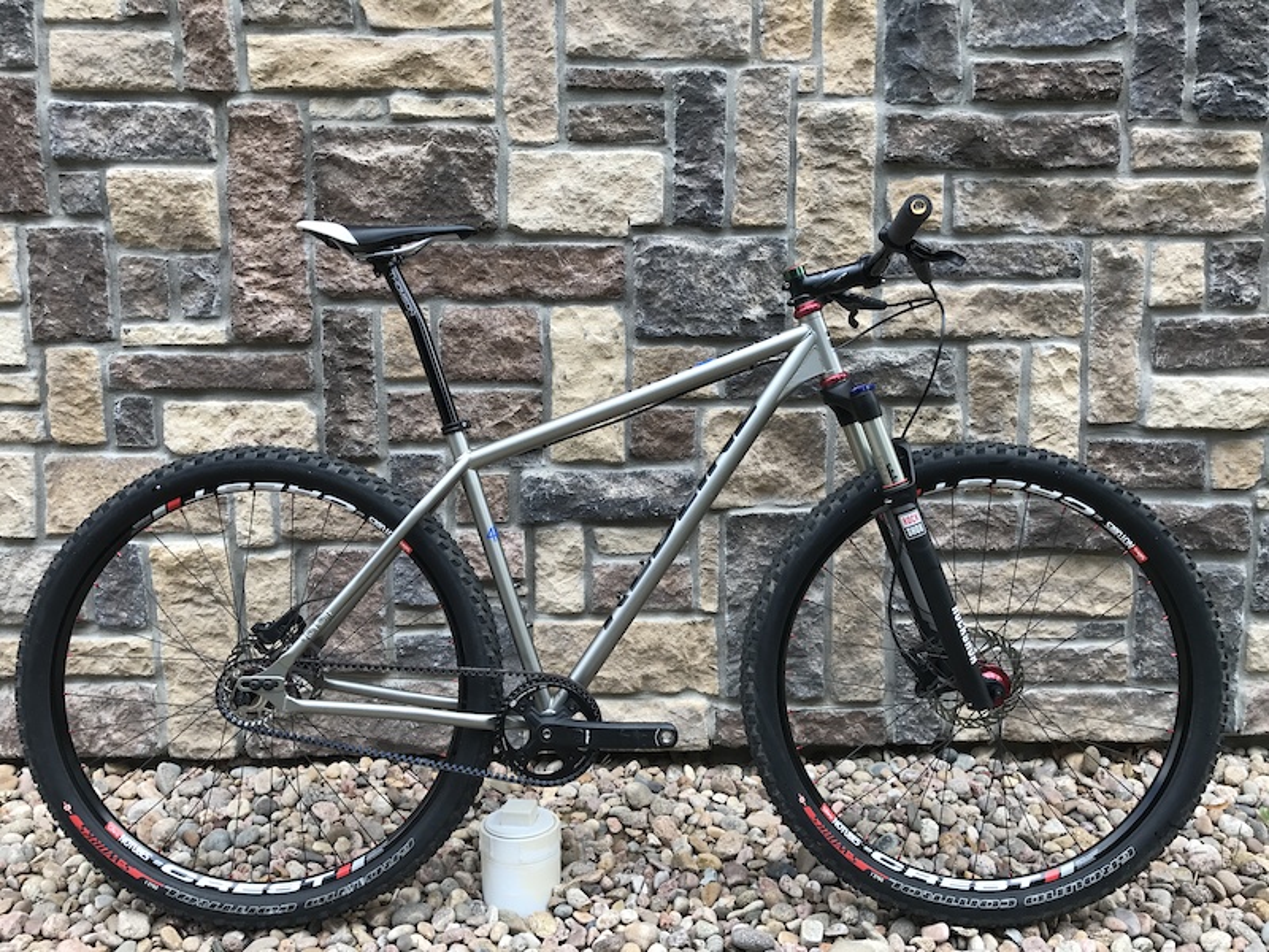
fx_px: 1026
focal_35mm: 28
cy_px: 476
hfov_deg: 63.4
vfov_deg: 49.7
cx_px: 634
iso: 20
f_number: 1.8
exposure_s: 1/312
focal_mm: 3.99
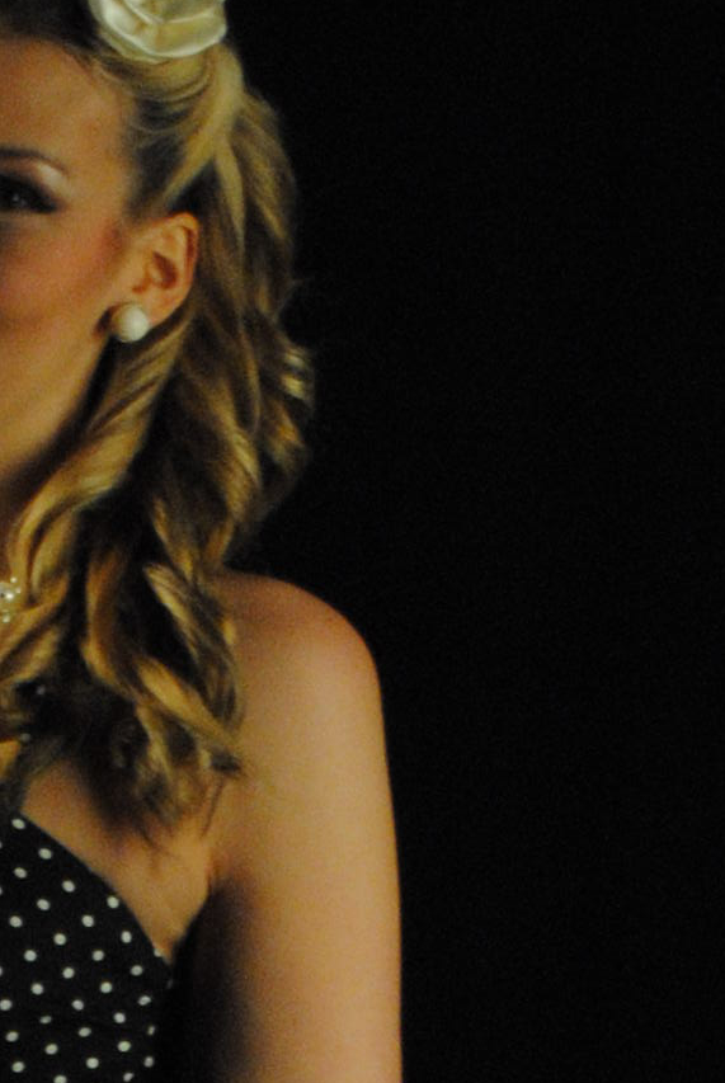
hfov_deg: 5.6
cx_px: 234
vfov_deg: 8.1
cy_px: 2005
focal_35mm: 245
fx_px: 7380
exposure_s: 1/30
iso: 800
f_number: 5.6
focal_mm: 36
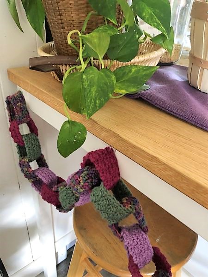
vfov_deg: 63.4
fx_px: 224
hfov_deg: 49.7
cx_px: 104
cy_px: 138
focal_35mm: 28
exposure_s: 1/5
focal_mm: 3.99
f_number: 1.8
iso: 100
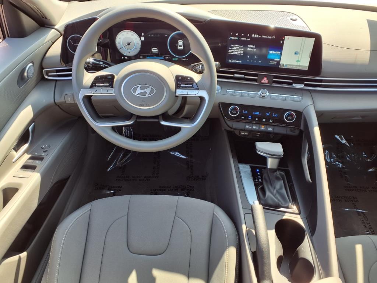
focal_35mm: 27
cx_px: 188
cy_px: 142
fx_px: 294
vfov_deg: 51.4
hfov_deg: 65.3
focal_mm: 3.58
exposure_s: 1/120
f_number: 1.9
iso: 40
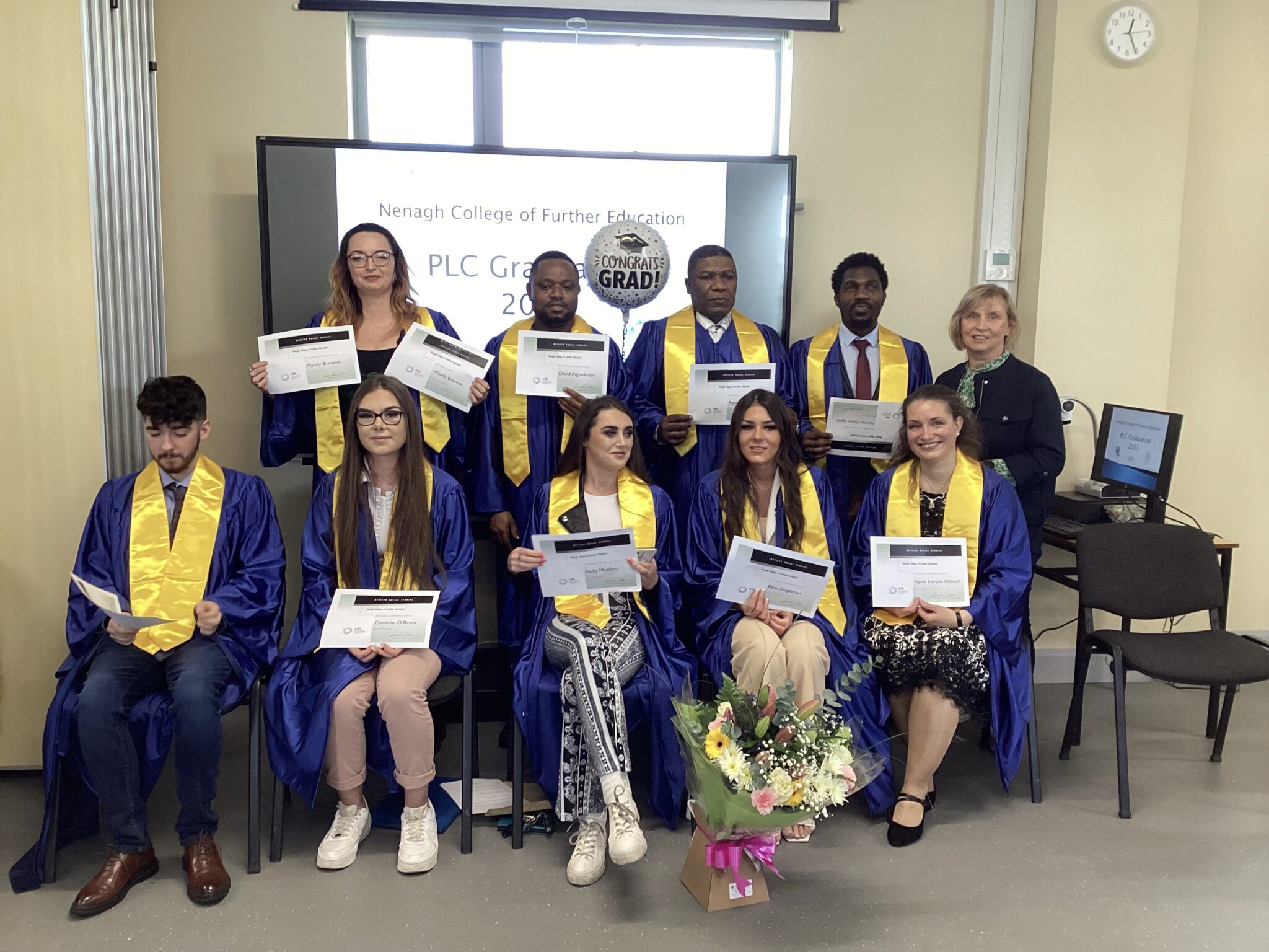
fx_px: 1136
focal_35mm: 31
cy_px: 476
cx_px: 634
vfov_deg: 45.4
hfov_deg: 58.4
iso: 100
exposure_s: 1/60
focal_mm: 3.3
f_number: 2.4
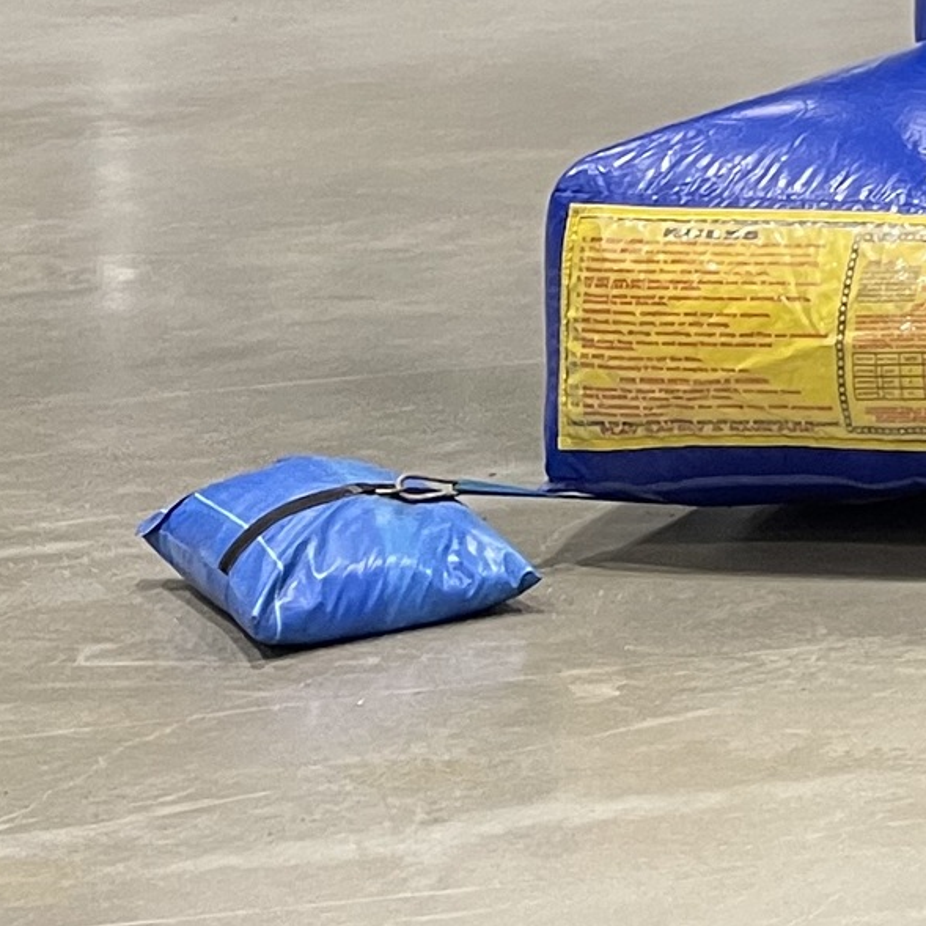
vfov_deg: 13.9
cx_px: 2165
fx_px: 3541
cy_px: -497
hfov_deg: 12.2
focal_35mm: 117
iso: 200
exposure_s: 1/60
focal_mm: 5.1
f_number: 1.6
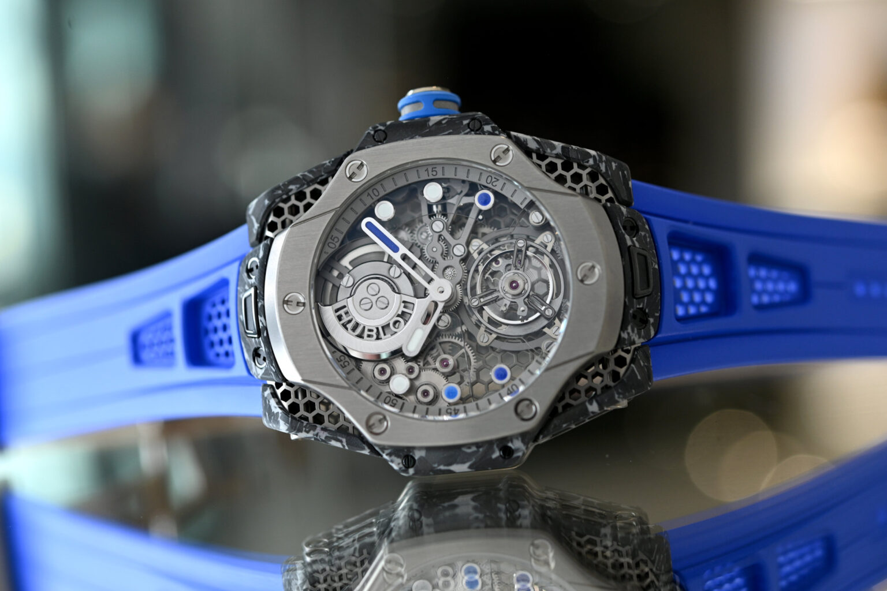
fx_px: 1478
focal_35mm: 60
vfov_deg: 22.6
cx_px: 444
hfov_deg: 33.4
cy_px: 296
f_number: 5.6
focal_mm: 60
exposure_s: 1/40
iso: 400
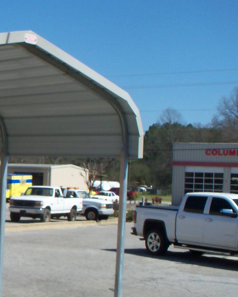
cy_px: 177
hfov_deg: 17.5
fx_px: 704
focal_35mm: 80
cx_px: -103
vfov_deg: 23.8
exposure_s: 1/400
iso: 64
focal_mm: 6.3
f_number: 5.5
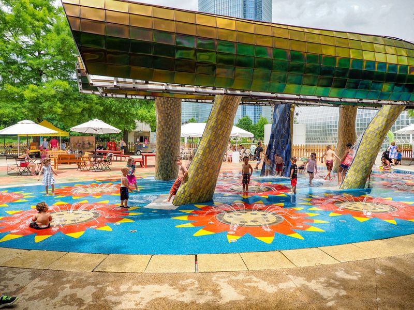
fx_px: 287
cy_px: 155
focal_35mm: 24
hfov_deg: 71.6
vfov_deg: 56.8
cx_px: 207
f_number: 4
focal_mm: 12
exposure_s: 1/400
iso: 320
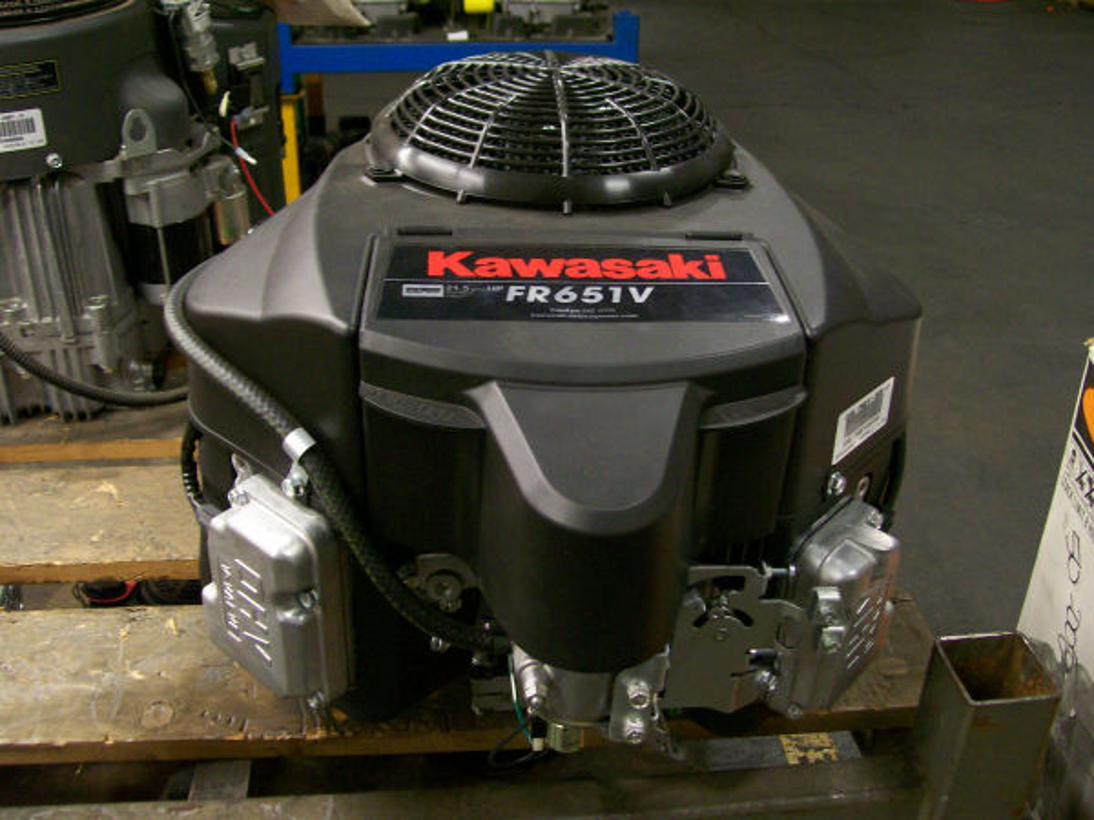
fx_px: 1138
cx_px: 547
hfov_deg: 51.4
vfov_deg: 39.7
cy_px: 410
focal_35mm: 36
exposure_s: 1/8
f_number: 2.7
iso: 160
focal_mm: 6
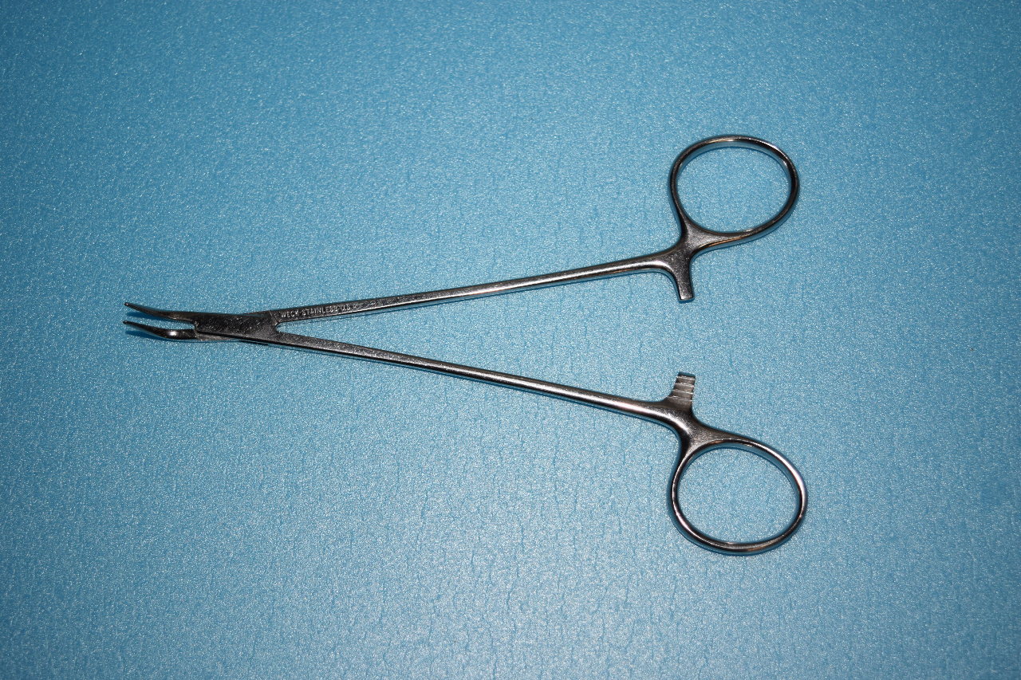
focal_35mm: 54
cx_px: 510
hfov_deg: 36.9
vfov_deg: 25.1
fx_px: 1531
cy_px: 340
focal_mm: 36
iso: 220
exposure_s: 1/60
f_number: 4.8
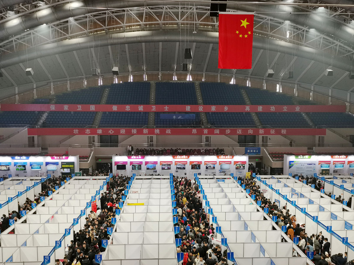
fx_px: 307
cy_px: 132
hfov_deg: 60.0
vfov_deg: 46.8
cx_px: 177
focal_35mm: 30
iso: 160
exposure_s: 1/100
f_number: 1.8
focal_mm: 5.58
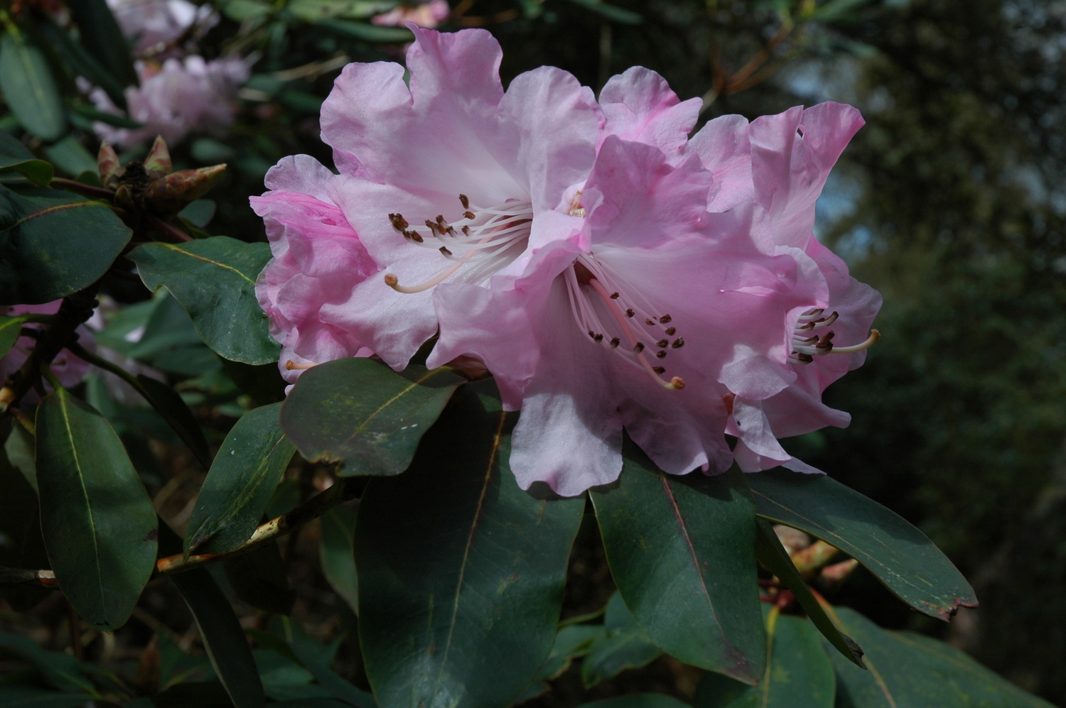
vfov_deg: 18.1
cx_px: 533
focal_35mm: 75
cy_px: 354
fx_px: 2219
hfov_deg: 27.0
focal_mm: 50
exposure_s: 1/125
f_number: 13
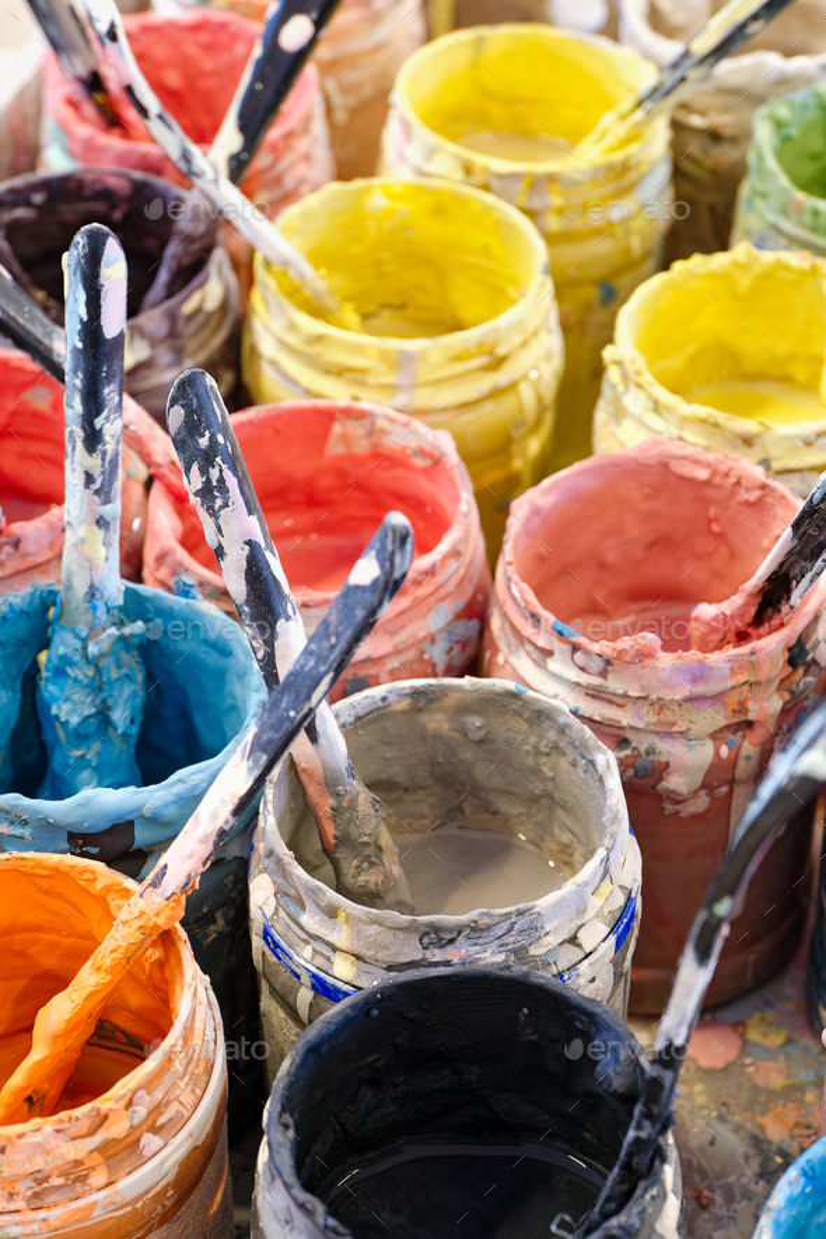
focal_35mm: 75
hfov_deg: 18.2
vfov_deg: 27.0
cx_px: 413
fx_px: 2581
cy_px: 620
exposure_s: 1/15
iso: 3200
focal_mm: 50
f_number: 8
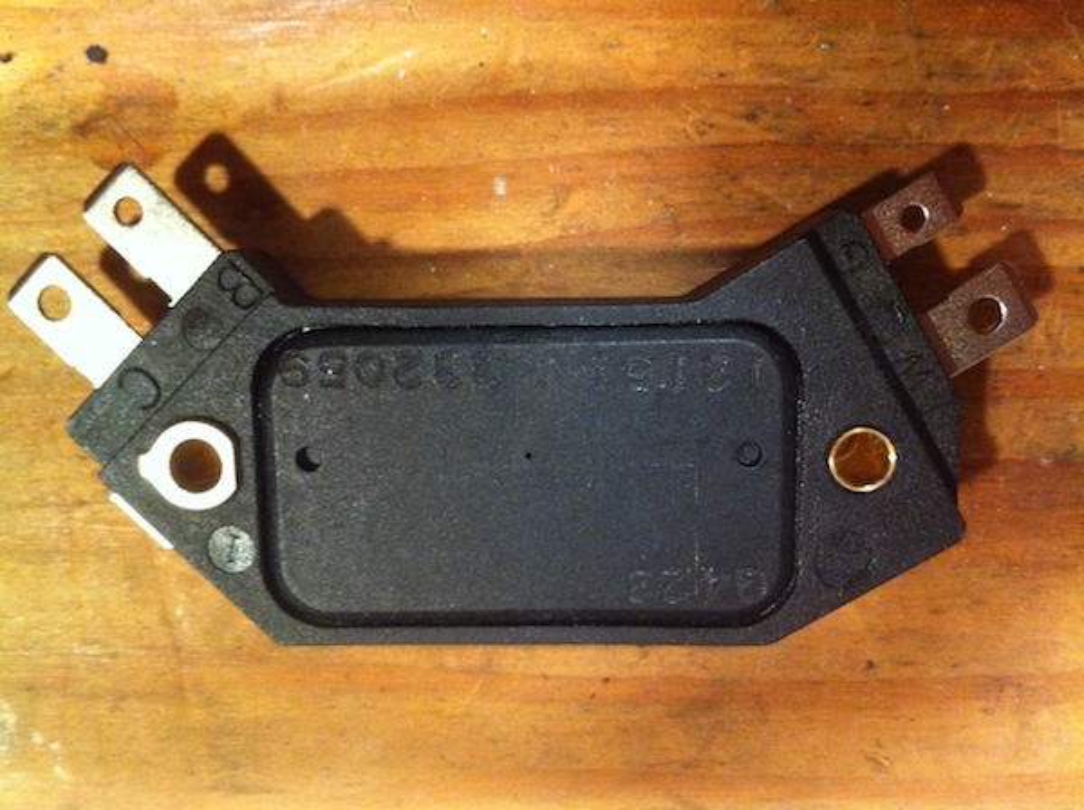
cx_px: 542
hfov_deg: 52.7
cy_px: 405
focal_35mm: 35
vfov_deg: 40.6
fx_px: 1094
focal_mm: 3.85
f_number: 2.8
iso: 500
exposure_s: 1/17
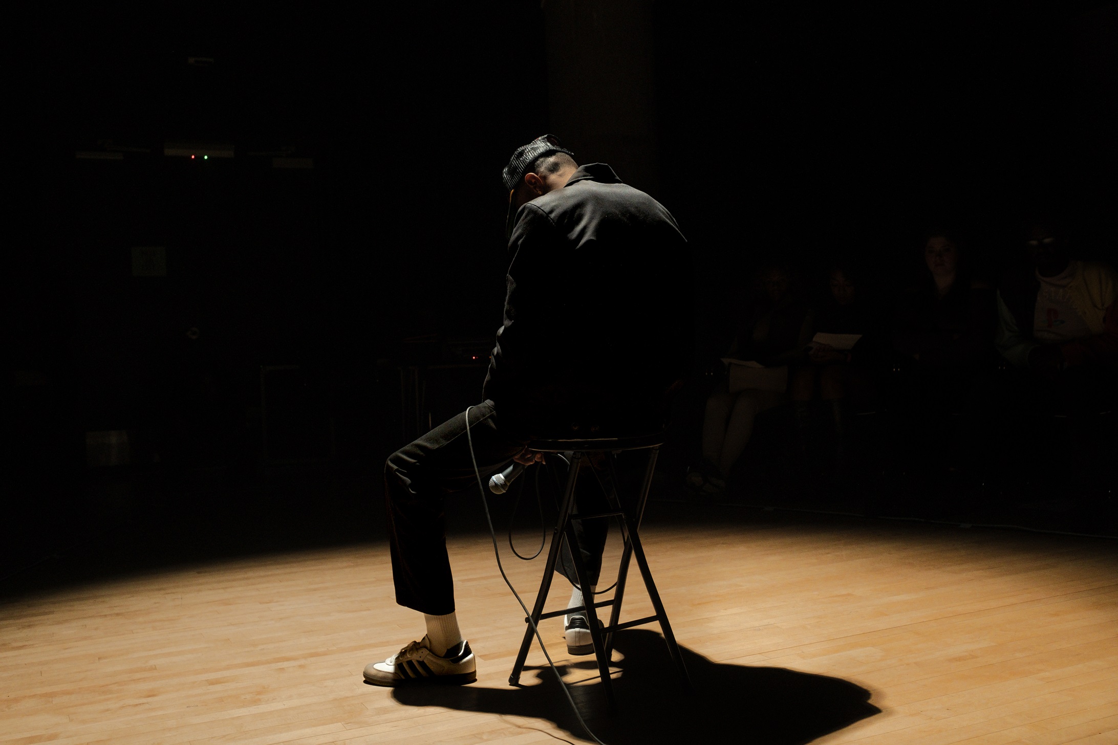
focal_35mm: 35
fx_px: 1087
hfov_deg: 54.4
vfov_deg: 37.9
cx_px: 559
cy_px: 372
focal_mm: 23
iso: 1600
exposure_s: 1/125
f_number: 5
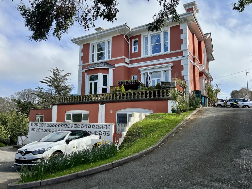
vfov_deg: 53.1
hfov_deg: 67.3
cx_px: 126
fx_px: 189
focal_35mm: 26
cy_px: 94
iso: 50
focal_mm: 5.7
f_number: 1.5
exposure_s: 1/2353
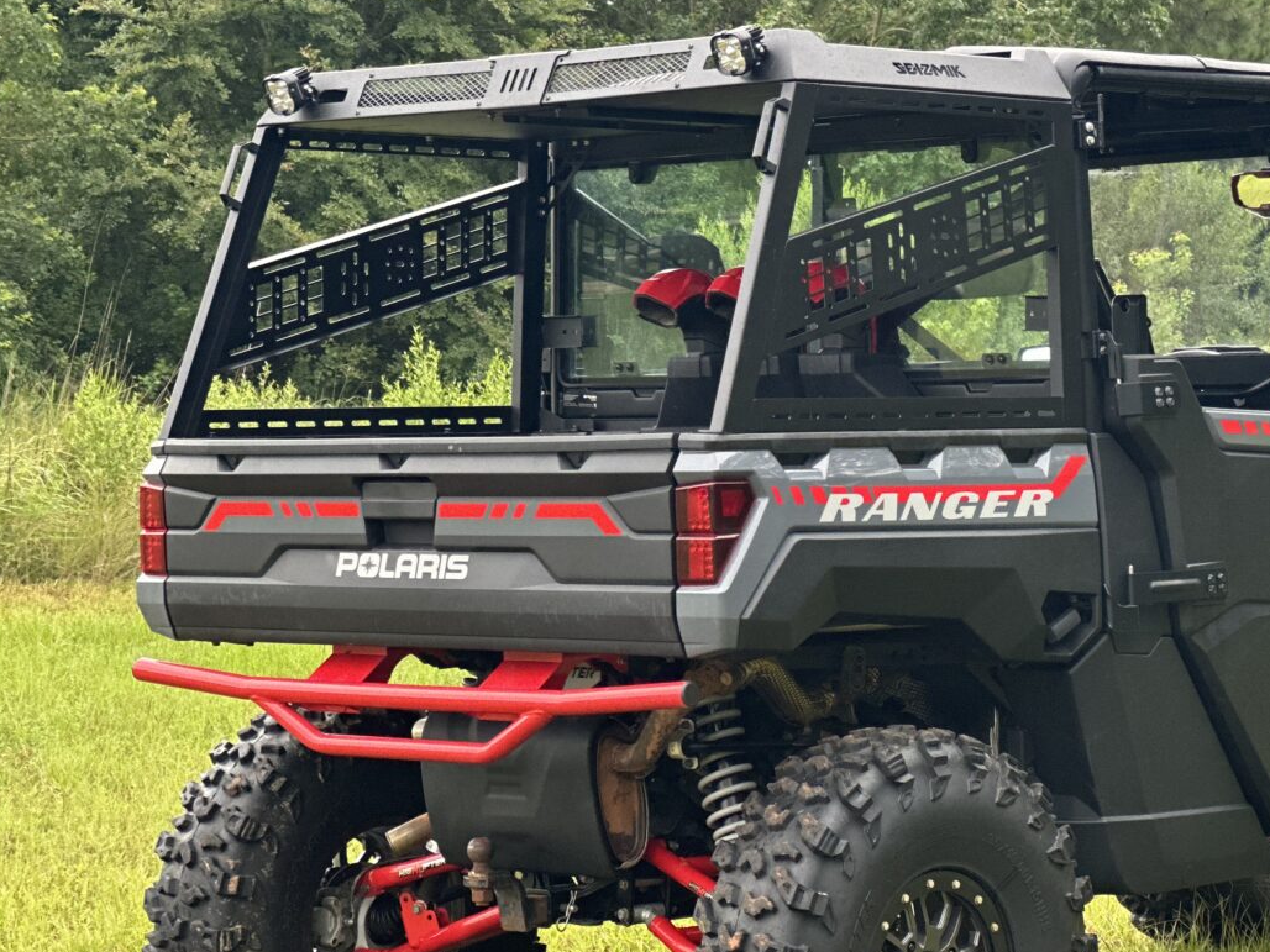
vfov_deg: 12.9
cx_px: 943
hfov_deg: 17.0
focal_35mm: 115
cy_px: 486
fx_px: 4219
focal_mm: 9
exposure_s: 1/121
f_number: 2.8
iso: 200
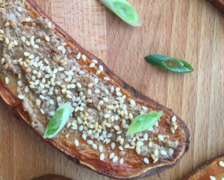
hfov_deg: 33.6
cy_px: 0
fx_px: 365
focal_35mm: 55
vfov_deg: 26.2
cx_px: 63
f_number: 2.2
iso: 40
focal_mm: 4.15
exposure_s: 1/50
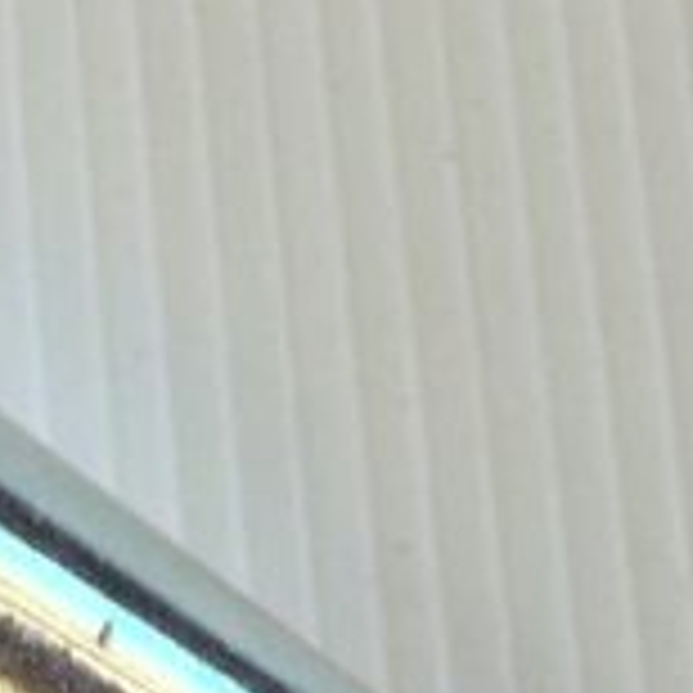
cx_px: -909
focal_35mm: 188
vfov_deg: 9.0
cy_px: -405
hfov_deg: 8.6
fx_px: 4258
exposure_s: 1/30
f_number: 2.9
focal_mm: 5.7
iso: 92
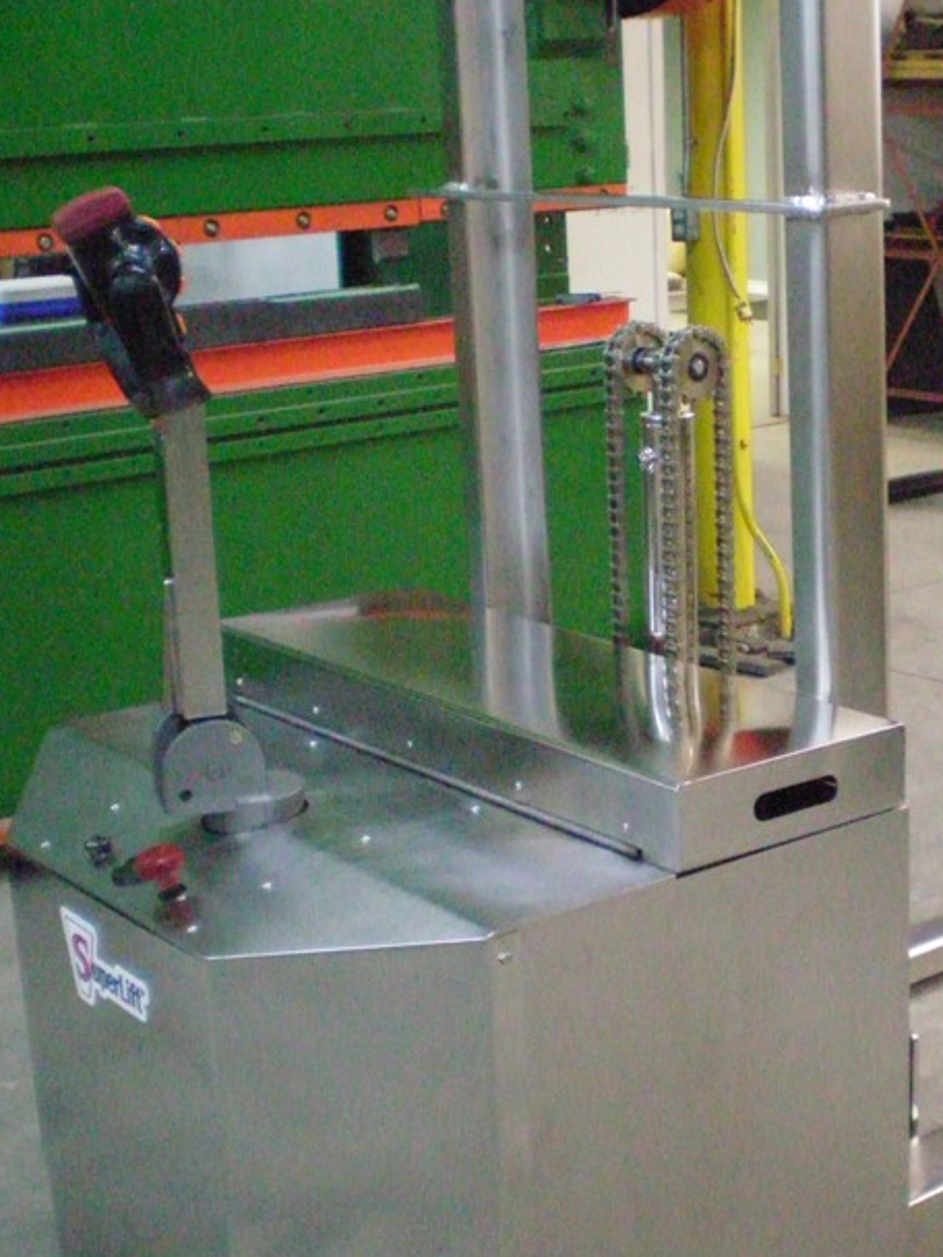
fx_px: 2179
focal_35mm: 60
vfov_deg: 32.2
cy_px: 620
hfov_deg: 24.3
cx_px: 651
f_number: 3.1
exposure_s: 1/50
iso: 800
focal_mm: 6.3
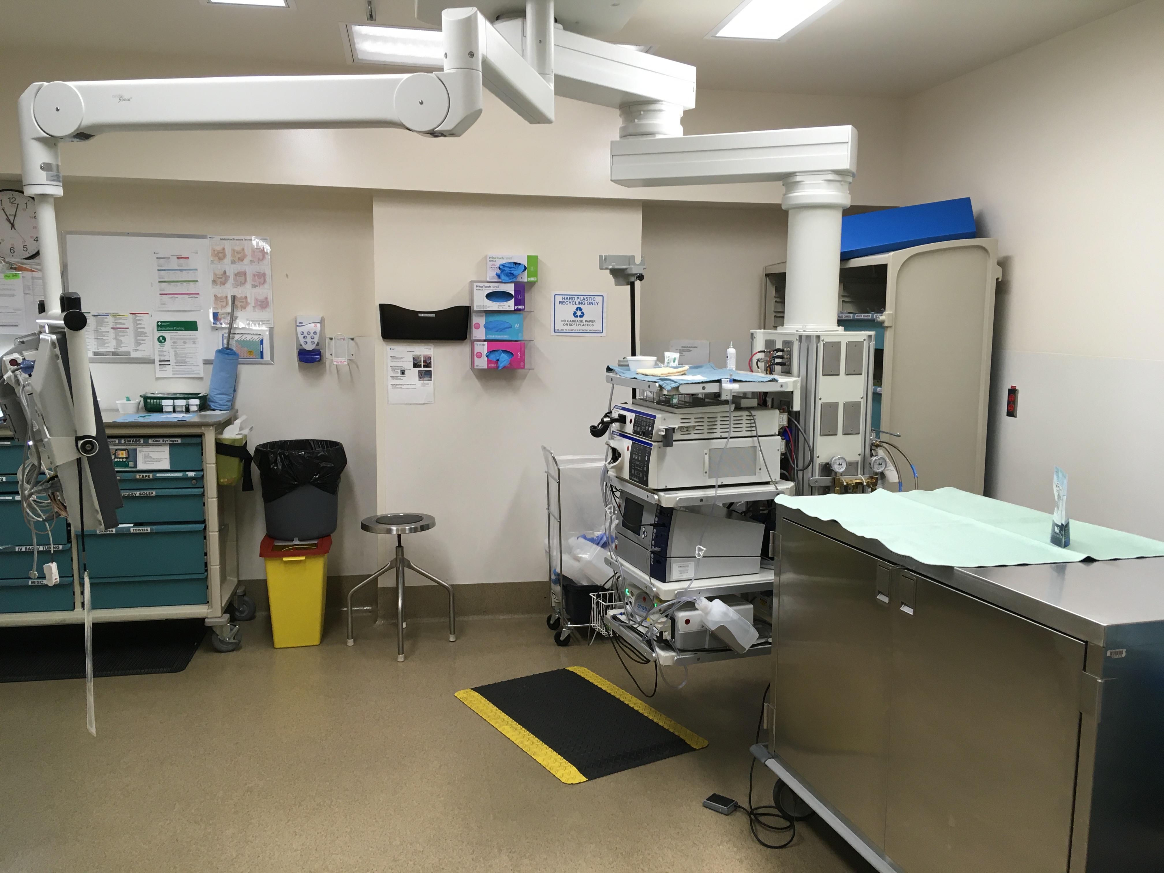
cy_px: 436
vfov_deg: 48.2
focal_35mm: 29
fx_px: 975
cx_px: 582
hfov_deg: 61.7
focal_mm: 4.15
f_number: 2.2
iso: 64
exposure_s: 1/30
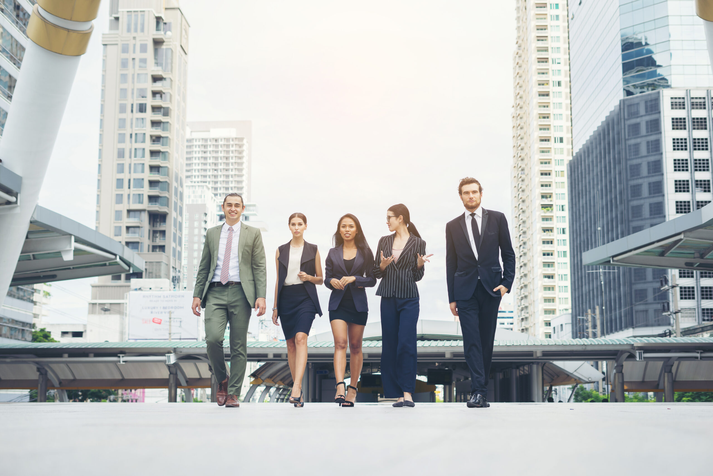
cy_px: 238
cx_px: 356
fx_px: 991
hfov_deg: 39.6
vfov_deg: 27.0
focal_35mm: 50
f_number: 3.5
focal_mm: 50
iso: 100
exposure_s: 1/400
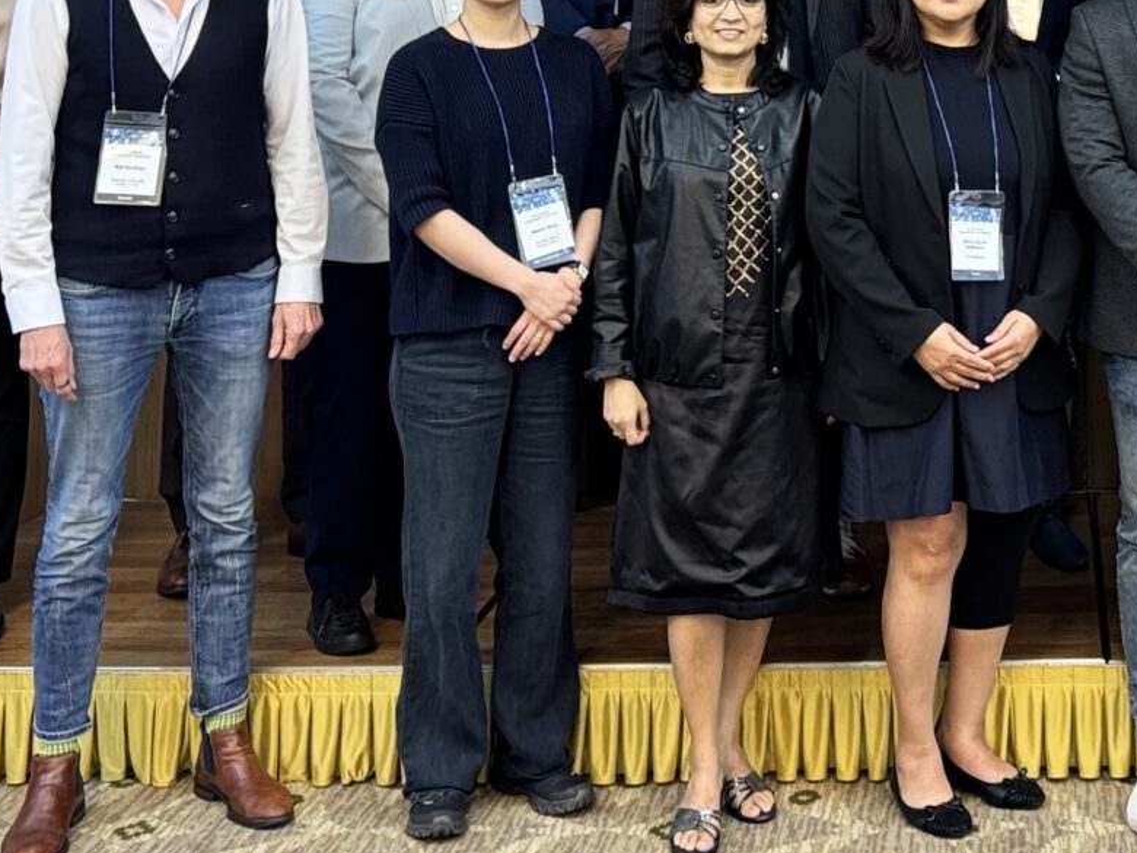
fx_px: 2069
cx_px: 1051
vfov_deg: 22.5
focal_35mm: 63
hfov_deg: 29.3
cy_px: 34
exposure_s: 1/60
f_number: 1.78
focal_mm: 6.76
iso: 250
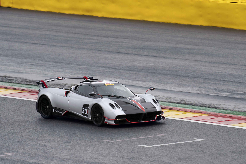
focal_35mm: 74
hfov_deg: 27.4
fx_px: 505
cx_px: 123
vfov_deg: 18.4
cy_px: 82
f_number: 6.3
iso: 100
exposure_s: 1/100
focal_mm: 74
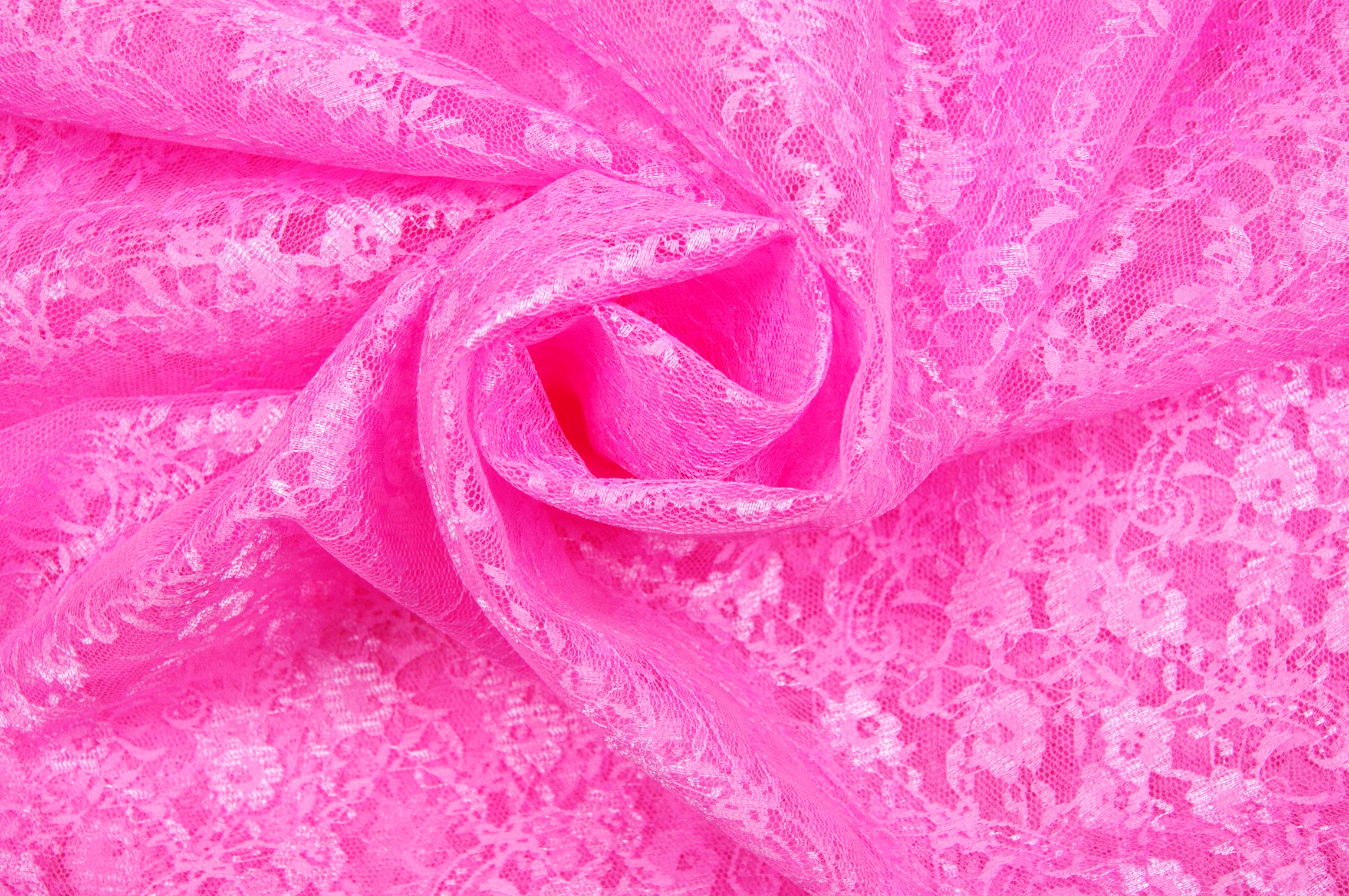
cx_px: 674
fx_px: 1572
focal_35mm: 42
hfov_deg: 46.4
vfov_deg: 31.8
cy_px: 448
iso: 400
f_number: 10
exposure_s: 1/60
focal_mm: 28
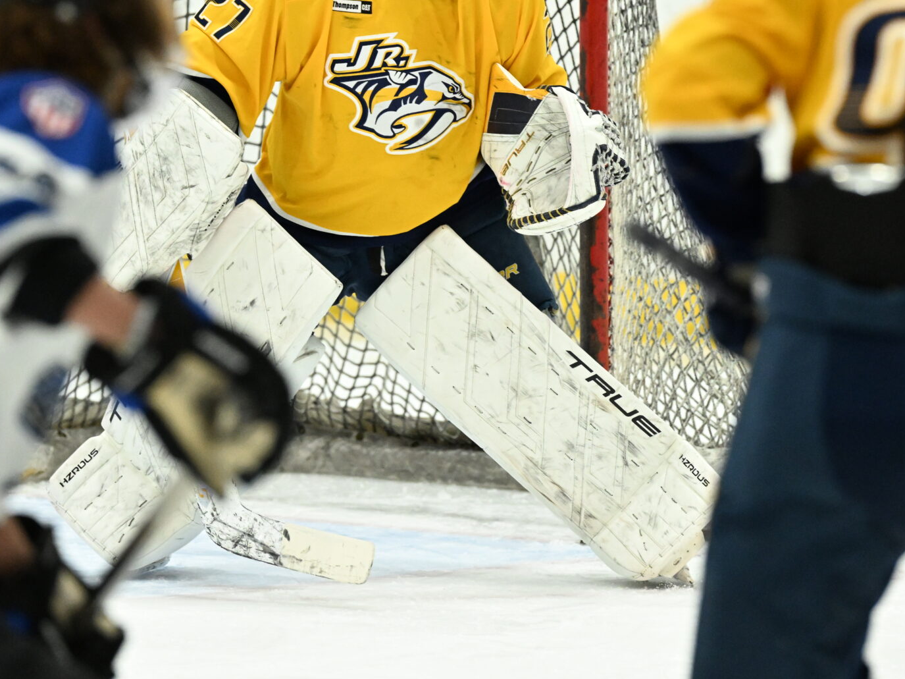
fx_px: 9359
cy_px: 146
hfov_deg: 5.5
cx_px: 405
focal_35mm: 358
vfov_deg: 4.2
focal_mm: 200
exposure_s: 1/800
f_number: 4
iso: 5000
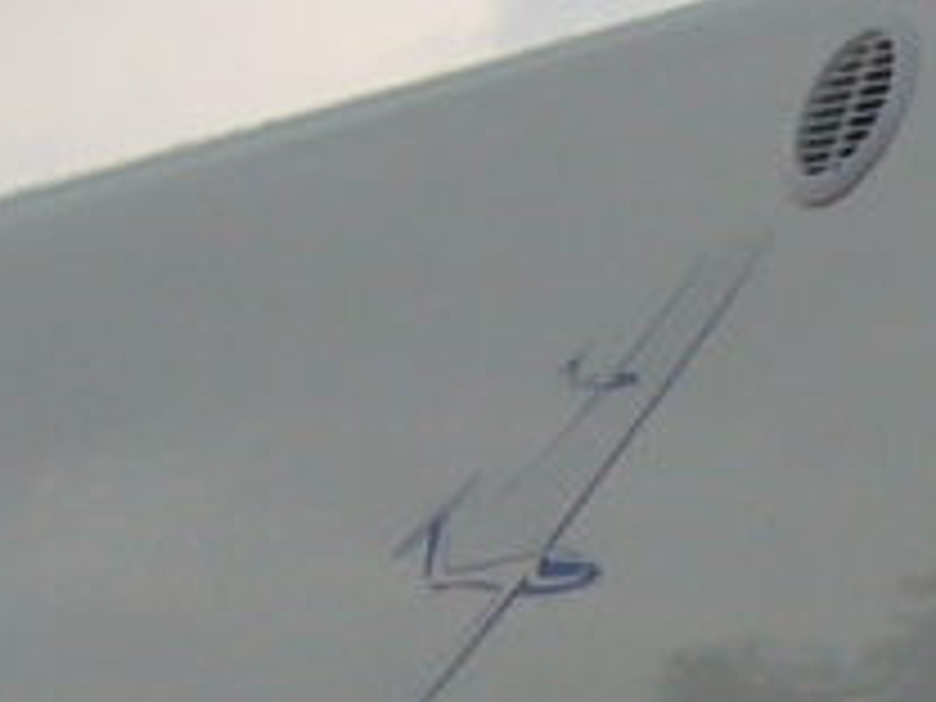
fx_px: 7003
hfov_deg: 7.5
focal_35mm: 259
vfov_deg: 5.7
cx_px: 1422
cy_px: 648
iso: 80
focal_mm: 5.8
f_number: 5.6
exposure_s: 1/250
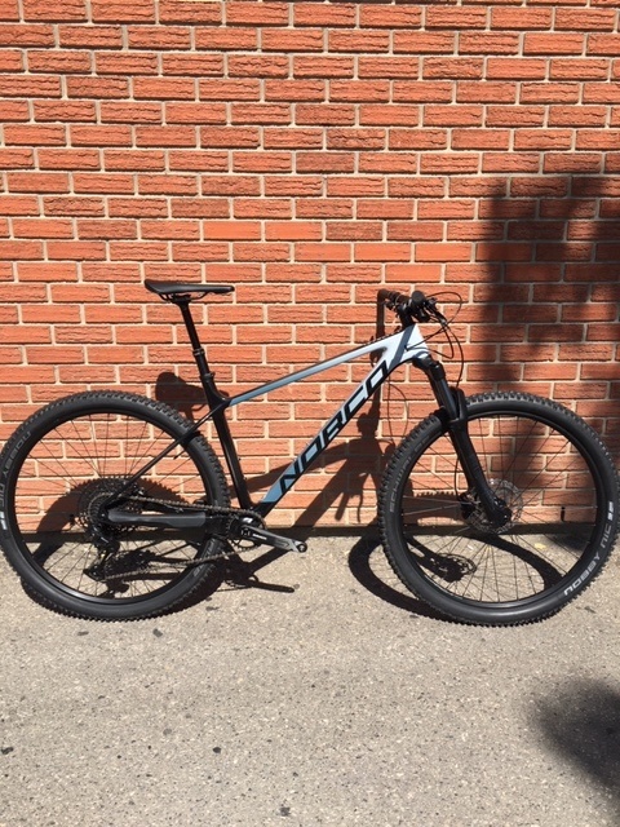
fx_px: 693
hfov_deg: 48.2
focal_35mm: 29
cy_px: 414
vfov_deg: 61.7
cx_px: 310
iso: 25
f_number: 2.2
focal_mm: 4.15
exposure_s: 1/1261
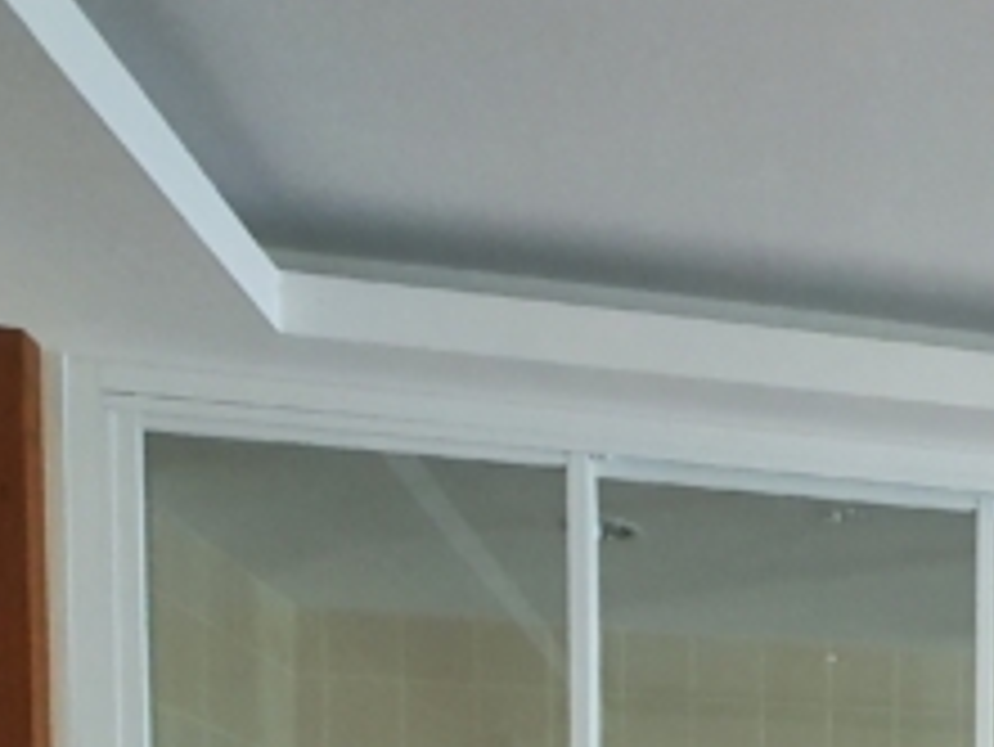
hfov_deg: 34.9
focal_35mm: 47
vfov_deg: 24.7
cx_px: 1088
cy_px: 1084
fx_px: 1350
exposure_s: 1/33
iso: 400
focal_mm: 1.8
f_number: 2.2
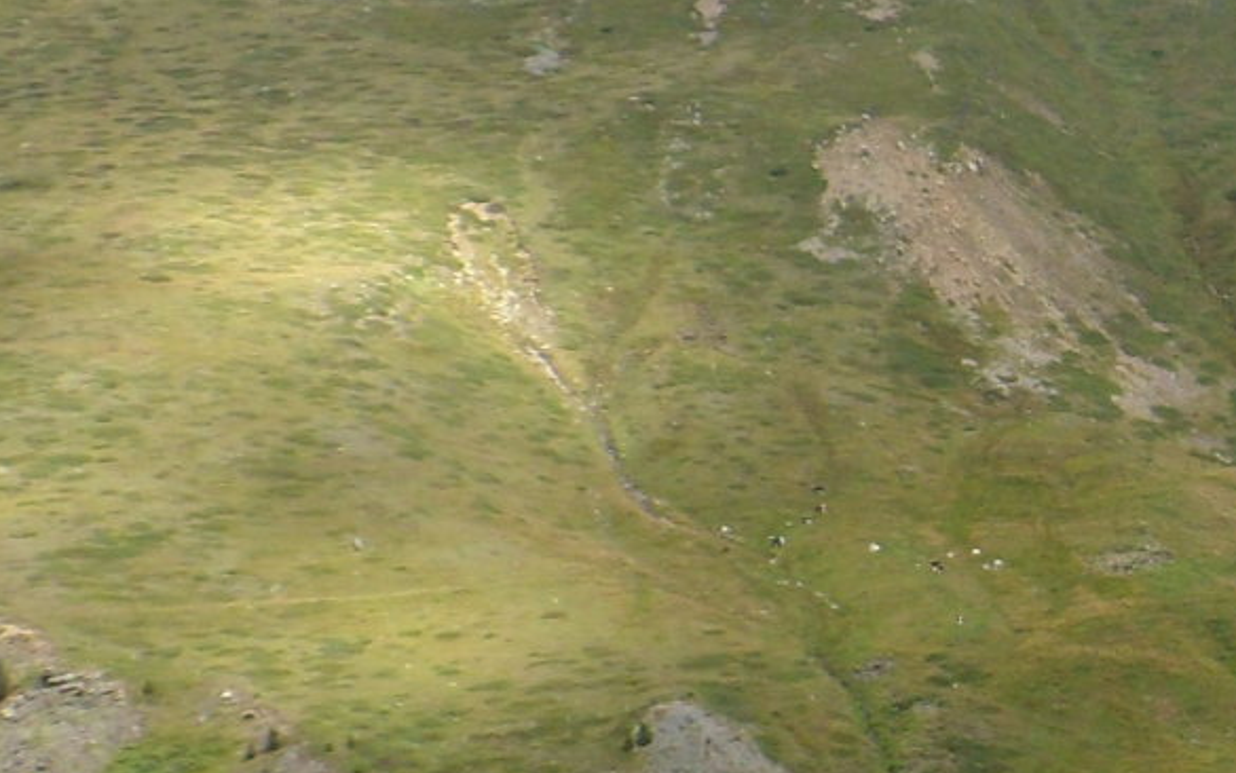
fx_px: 3706
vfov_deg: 11.9
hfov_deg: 16.4
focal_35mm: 110
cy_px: 566
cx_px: 2090
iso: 80
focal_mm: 4.9
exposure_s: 1/350
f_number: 3.3
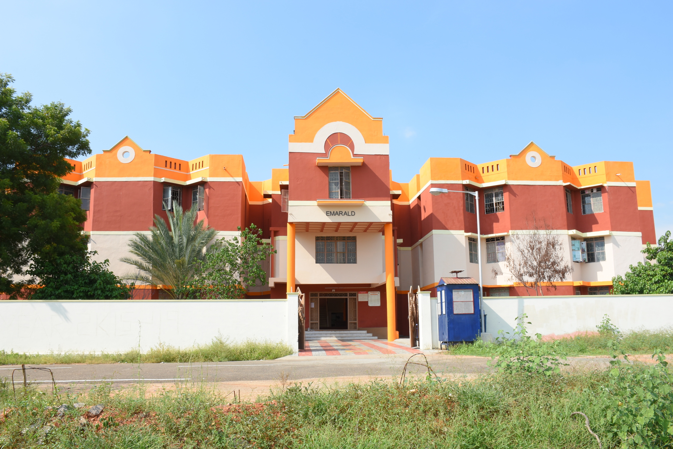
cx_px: 336
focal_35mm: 27
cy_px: 224
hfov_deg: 67.4
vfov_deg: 47.9
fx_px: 505
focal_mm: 18
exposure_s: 1/125
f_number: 14
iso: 160
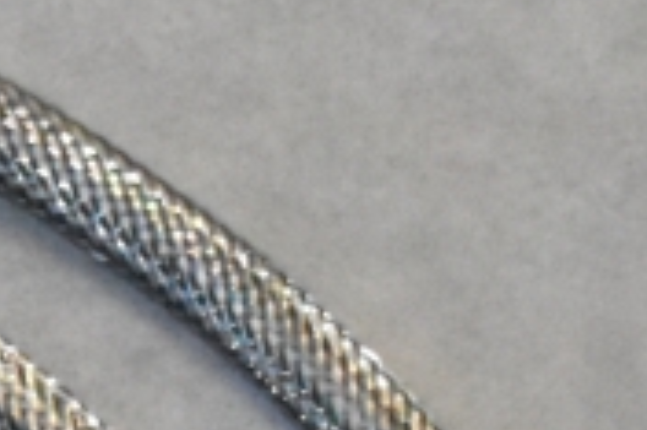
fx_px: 6248
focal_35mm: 348
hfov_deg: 5.6
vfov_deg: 3.9
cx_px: -1257
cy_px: 970
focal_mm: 34
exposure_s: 1/60
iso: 14400
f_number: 29
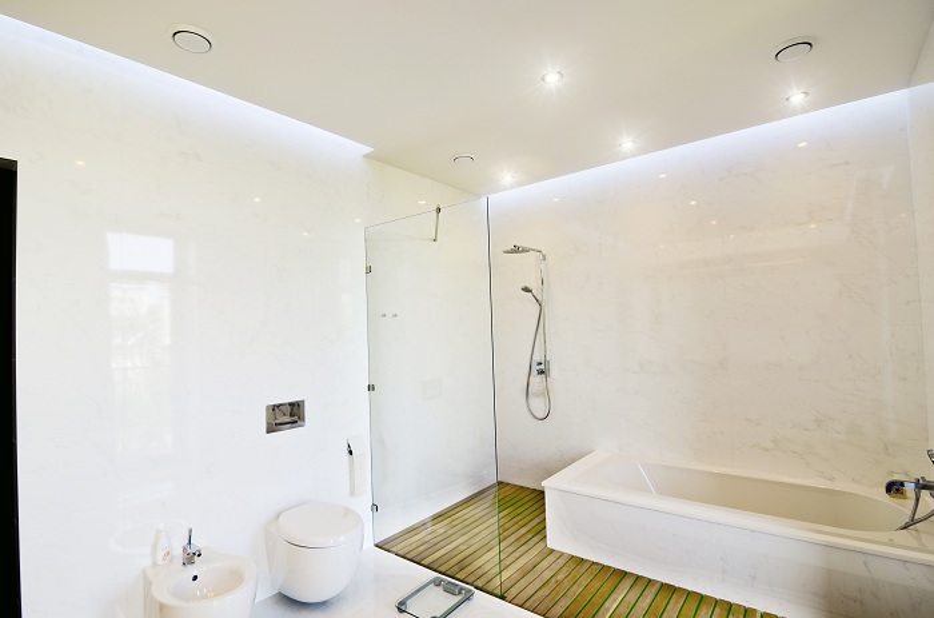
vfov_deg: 71.8
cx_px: 467
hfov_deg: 95.1
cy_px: 309
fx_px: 427
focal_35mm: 16
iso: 100
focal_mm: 11
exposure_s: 1/13
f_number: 7.1
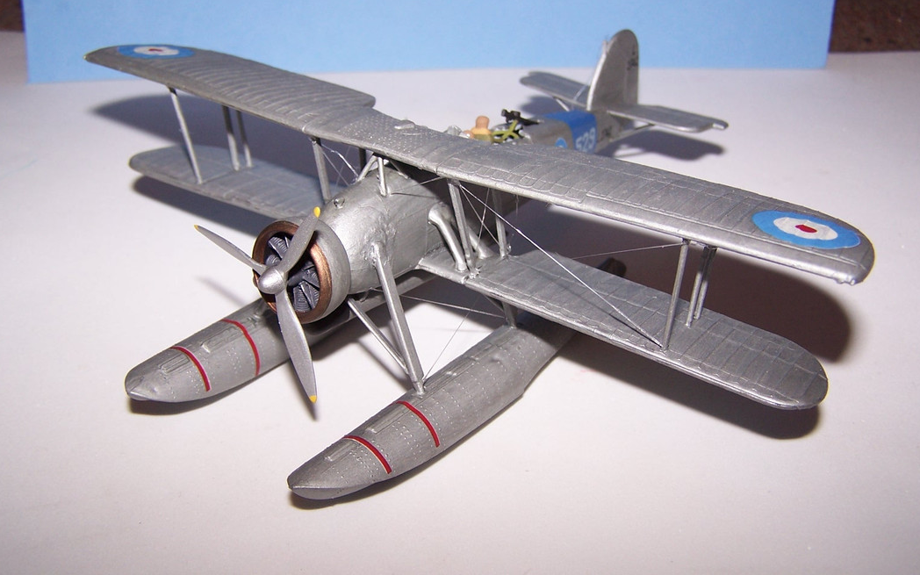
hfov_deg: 48.2
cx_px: 459
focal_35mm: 41
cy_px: 280
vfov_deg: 31.2
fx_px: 1028
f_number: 2.8
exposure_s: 1/60
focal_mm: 6.3
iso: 80
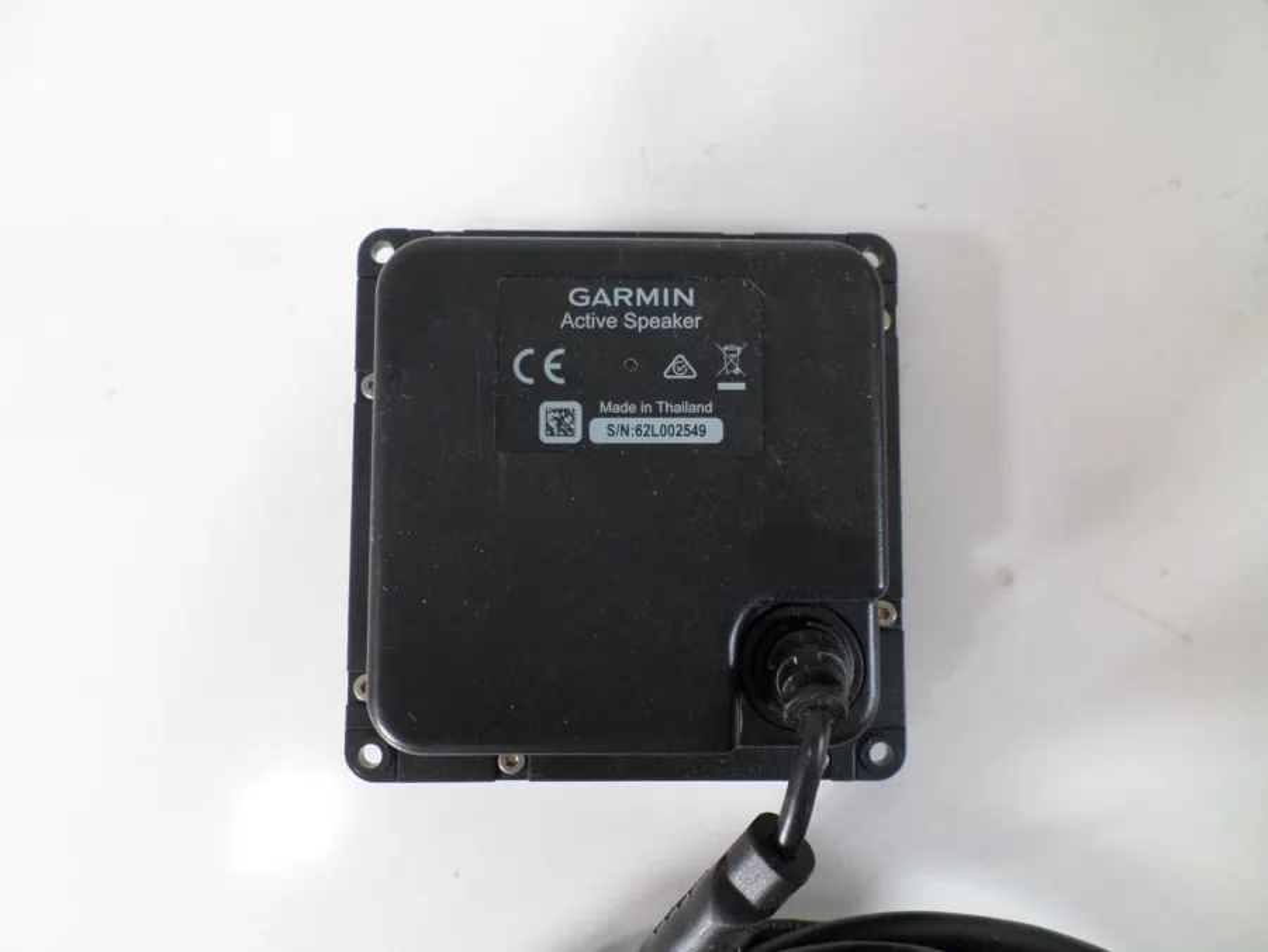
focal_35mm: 25
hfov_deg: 69.4
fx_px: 916
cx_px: 634
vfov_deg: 54.9
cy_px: 476
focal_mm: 4.5
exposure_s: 1/30
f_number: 2.5
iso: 100
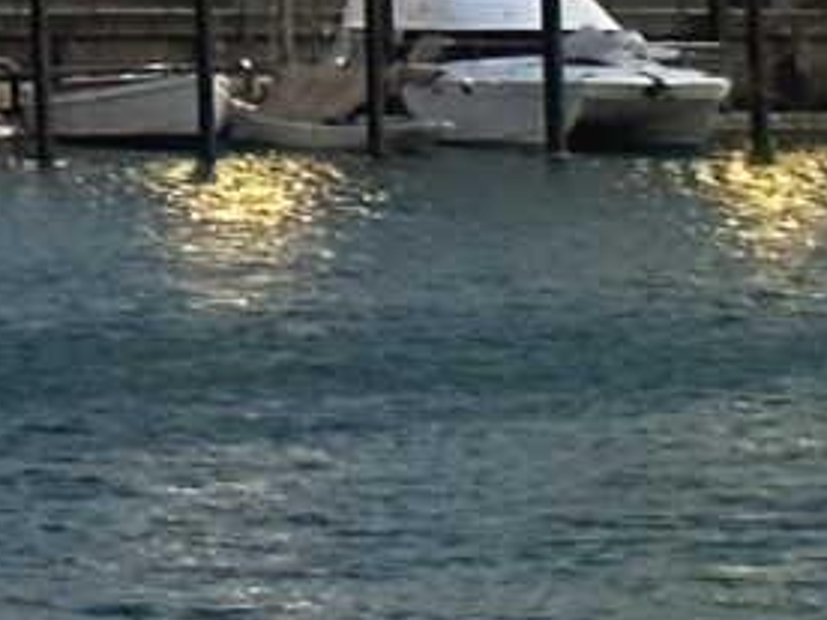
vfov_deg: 4.0
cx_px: -791
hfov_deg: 5.5
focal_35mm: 356
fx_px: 8505
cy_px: -1456
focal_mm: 6.86
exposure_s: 1/40
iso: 320
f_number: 1.78
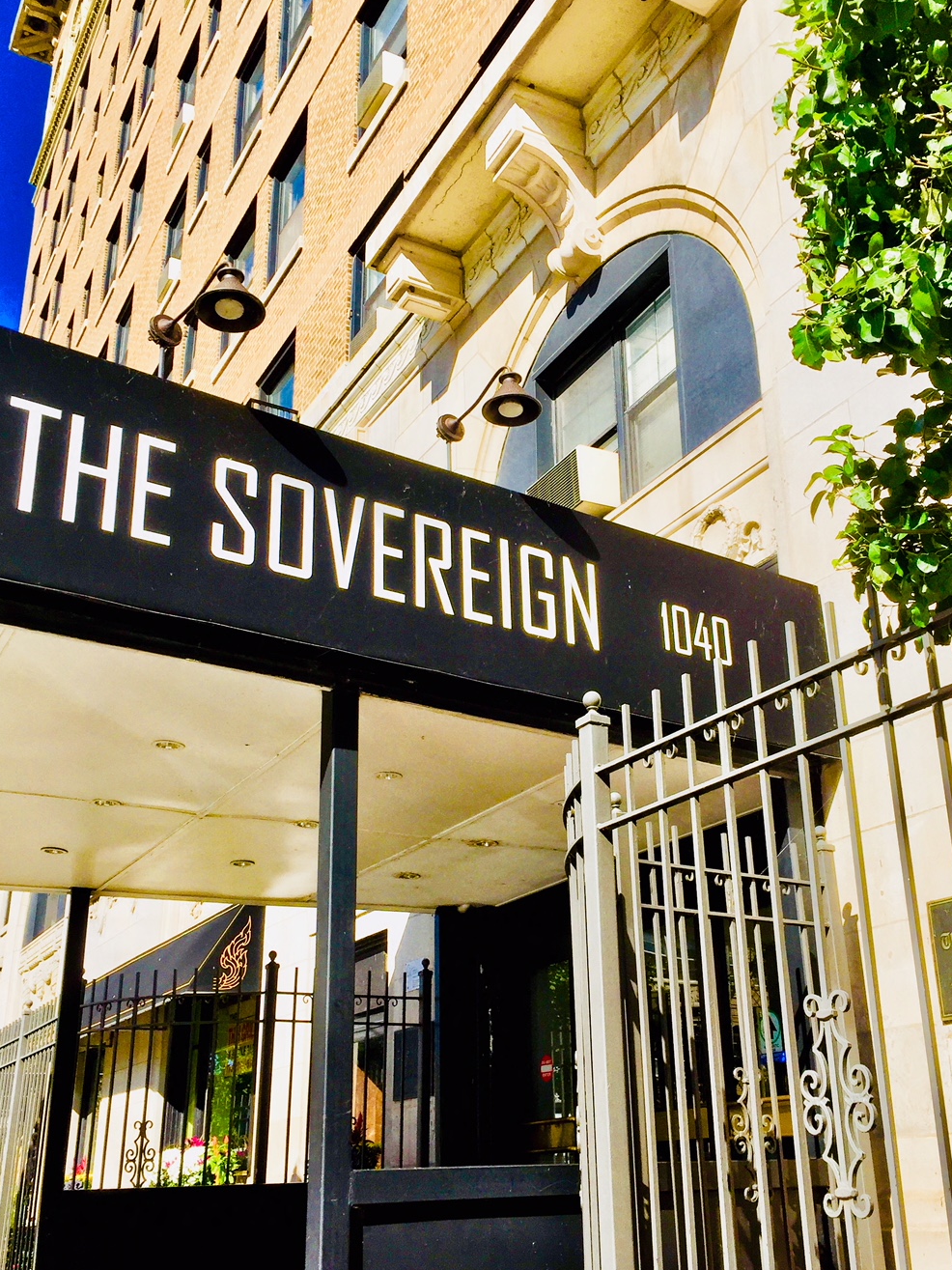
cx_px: 529
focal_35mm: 36
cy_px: 666
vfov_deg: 51.3
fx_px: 1320
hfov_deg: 39.6
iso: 32
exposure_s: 1/2475
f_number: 2.2
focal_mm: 4.15
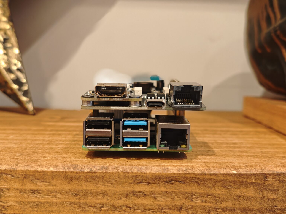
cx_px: 143
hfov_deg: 52.6
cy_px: 107
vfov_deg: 40.7
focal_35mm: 35
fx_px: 289
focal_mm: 6.55
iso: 1000
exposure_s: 1/50
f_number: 1.62
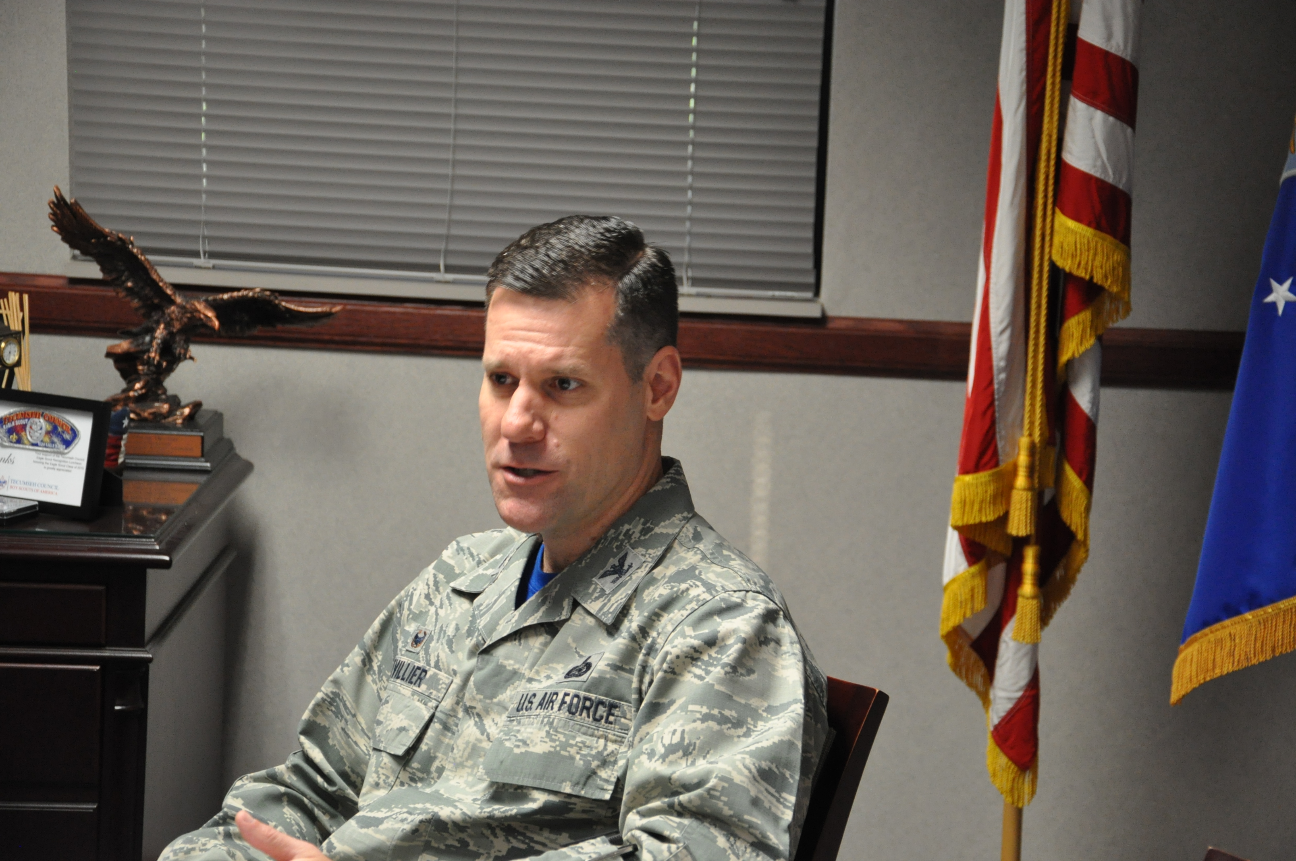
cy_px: 430
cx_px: 648
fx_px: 3128
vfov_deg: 15.7
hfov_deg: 23.4
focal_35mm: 87
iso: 1600
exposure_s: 1/50
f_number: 5
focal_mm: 58
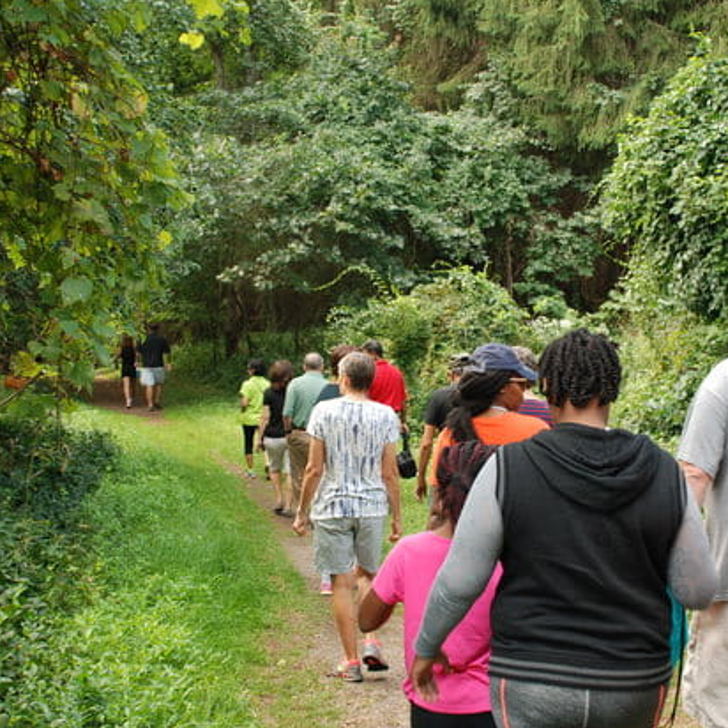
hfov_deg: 28.7
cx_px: 444
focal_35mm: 60
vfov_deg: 28.8
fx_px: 1419
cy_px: 364
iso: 200
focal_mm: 31
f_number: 4.2
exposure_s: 1/60
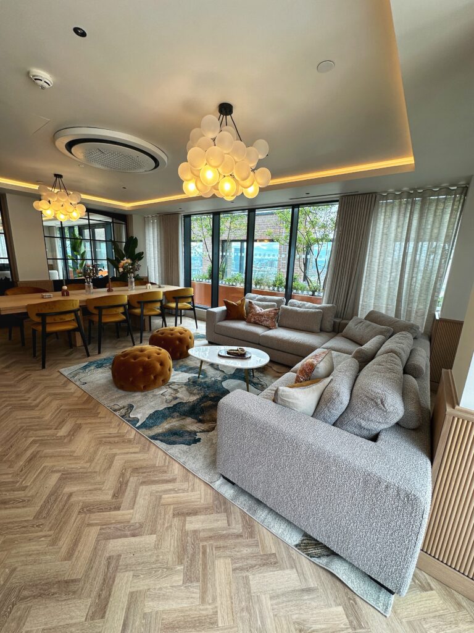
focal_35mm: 14
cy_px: 316
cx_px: 237
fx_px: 256
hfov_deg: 85.7
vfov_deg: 102.1
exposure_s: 1/112
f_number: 2.2
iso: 40
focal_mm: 2.22
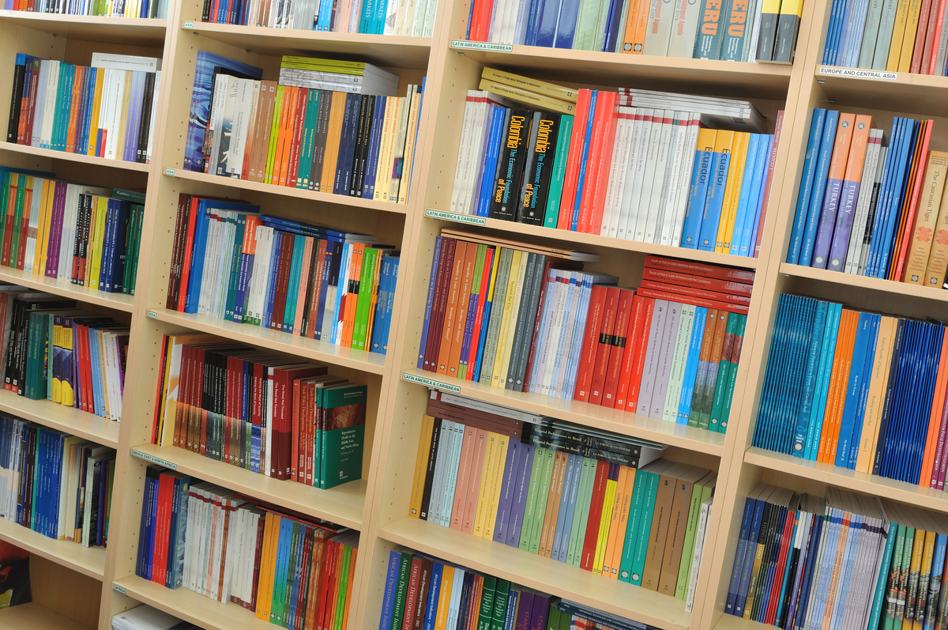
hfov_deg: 53.2
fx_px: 947
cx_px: 474
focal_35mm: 36
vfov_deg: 36.8
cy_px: 315
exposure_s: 2.5
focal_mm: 24
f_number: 11
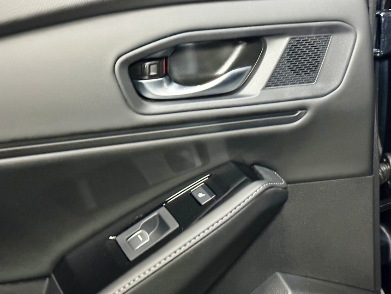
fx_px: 655
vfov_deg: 25.2
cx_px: 215
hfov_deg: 33.2
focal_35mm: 58
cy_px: 135
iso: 640
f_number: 1.78
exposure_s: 1/24
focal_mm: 6.86
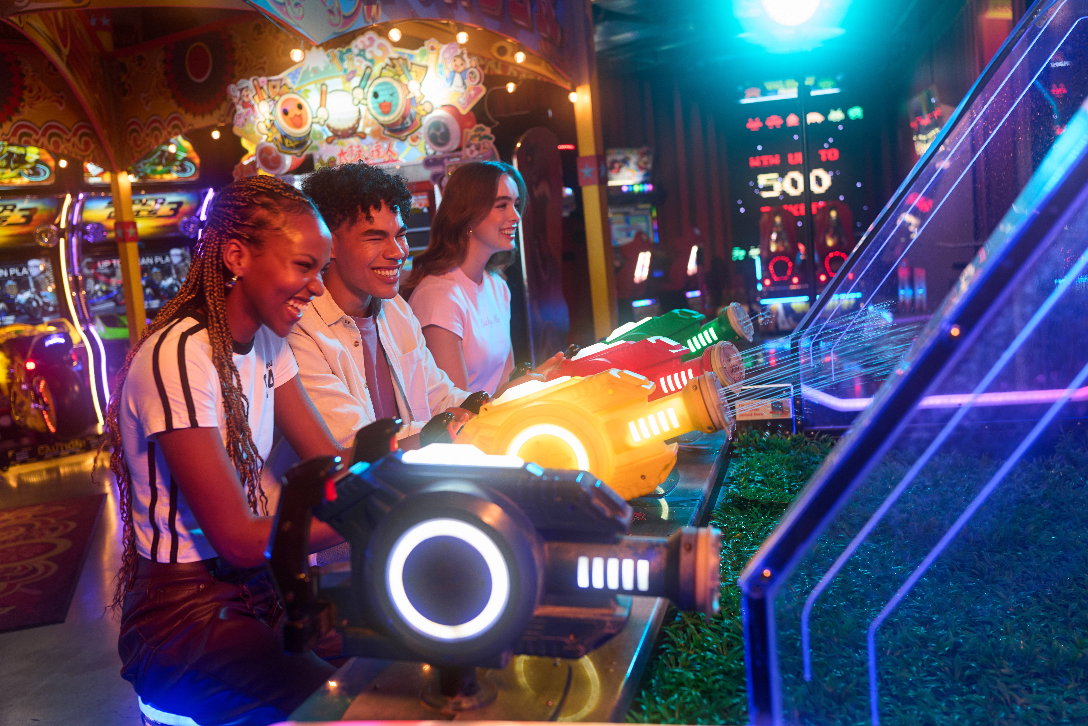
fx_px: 1058
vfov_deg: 37.9
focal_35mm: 35
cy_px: 363
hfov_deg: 54.4
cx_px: 544
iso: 800
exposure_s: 1/250
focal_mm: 35
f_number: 3.2
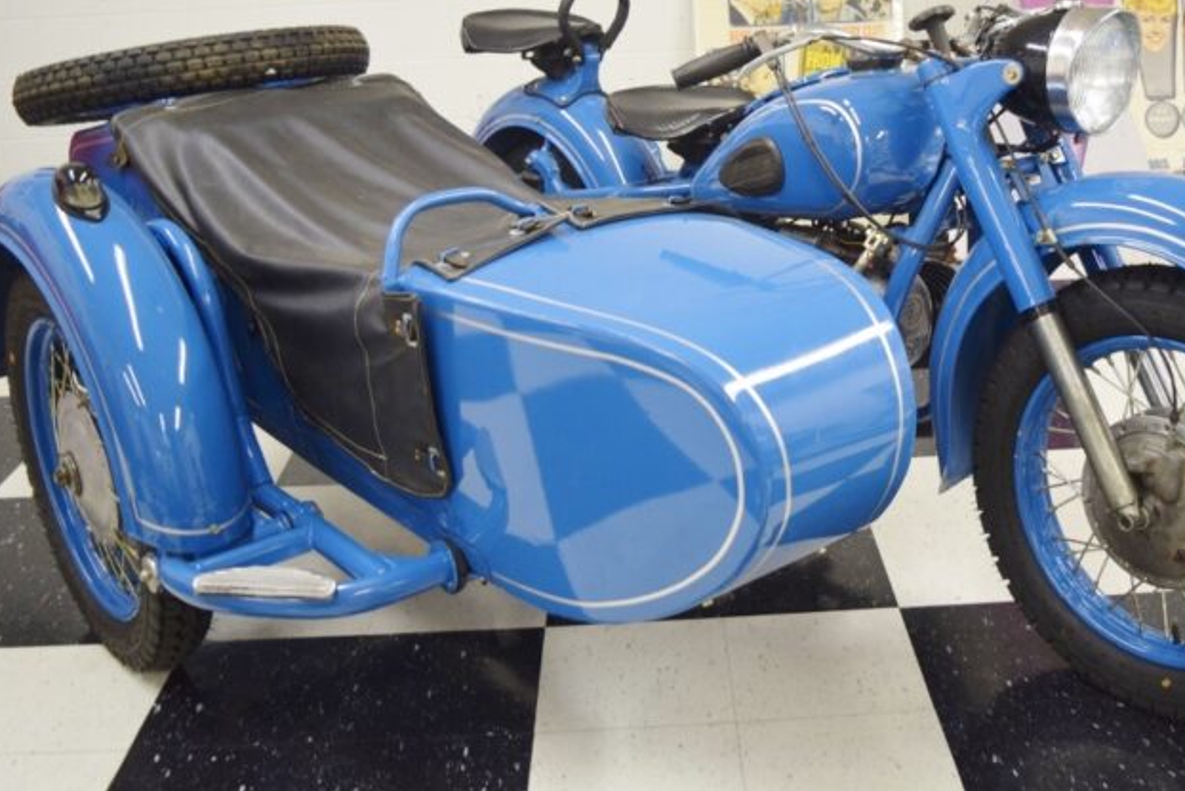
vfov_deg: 31.4
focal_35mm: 43
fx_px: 1403
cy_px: 306
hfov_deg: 45.5
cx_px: 720
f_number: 4
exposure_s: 1/60
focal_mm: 23
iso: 560
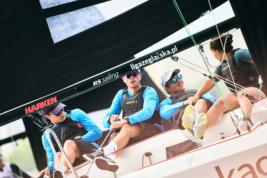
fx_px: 4450
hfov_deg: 3.4
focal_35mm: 600
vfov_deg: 2.3
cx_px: 134
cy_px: 89
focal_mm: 600
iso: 800
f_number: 4
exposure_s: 1/1600
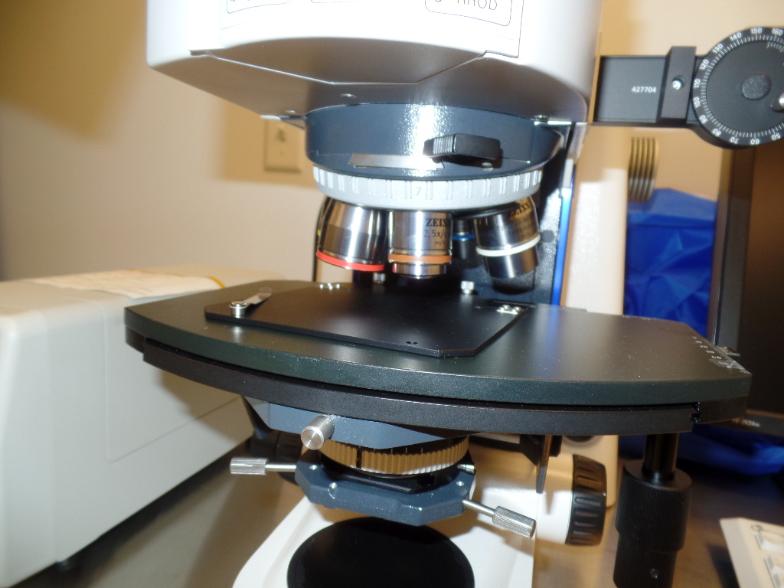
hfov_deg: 73.9
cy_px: 294
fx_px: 521
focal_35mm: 23
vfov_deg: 58.9
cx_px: 392
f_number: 2.8
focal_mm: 4.1
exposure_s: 1/30
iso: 100
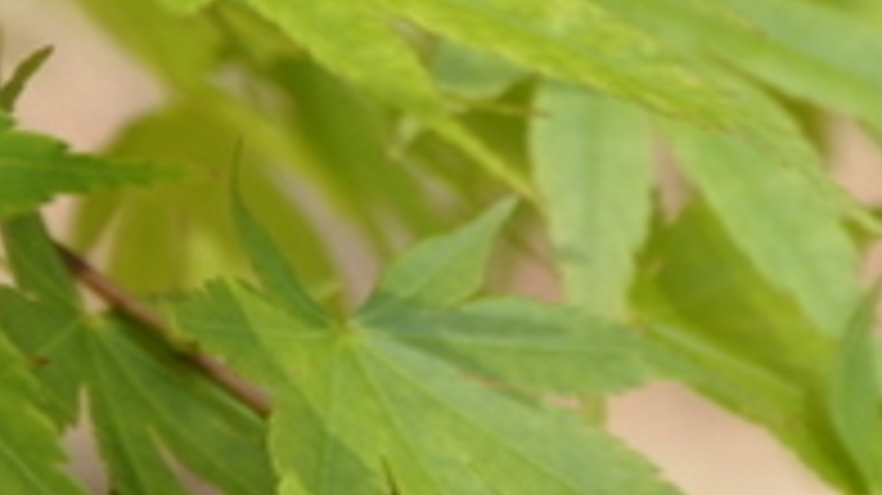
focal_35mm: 672
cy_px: 81
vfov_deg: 1.8
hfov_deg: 3.2
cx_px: 536
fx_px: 15711
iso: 200
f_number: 6.3
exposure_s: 1/200
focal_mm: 105
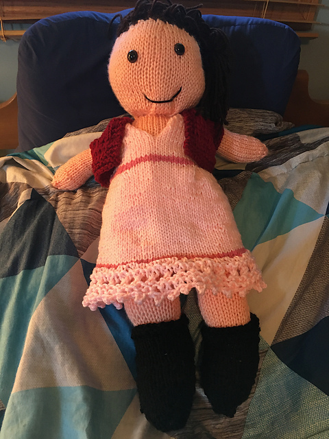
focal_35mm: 29
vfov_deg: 61.7
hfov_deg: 48.2
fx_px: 367
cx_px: 164
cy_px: 220
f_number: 2.2
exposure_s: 1/24
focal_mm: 4.15
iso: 200
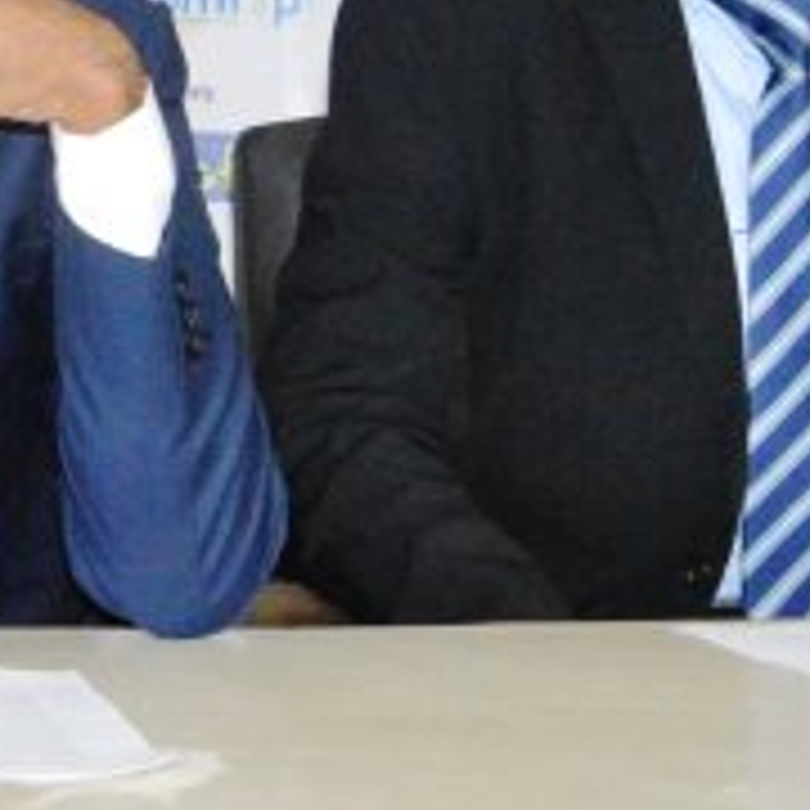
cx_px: -428
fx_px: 3756
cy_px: -248
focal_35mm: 142
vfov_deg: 12.0
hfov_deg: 11.7
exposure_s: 1/60
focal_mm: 25
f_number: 6.3
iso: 5600
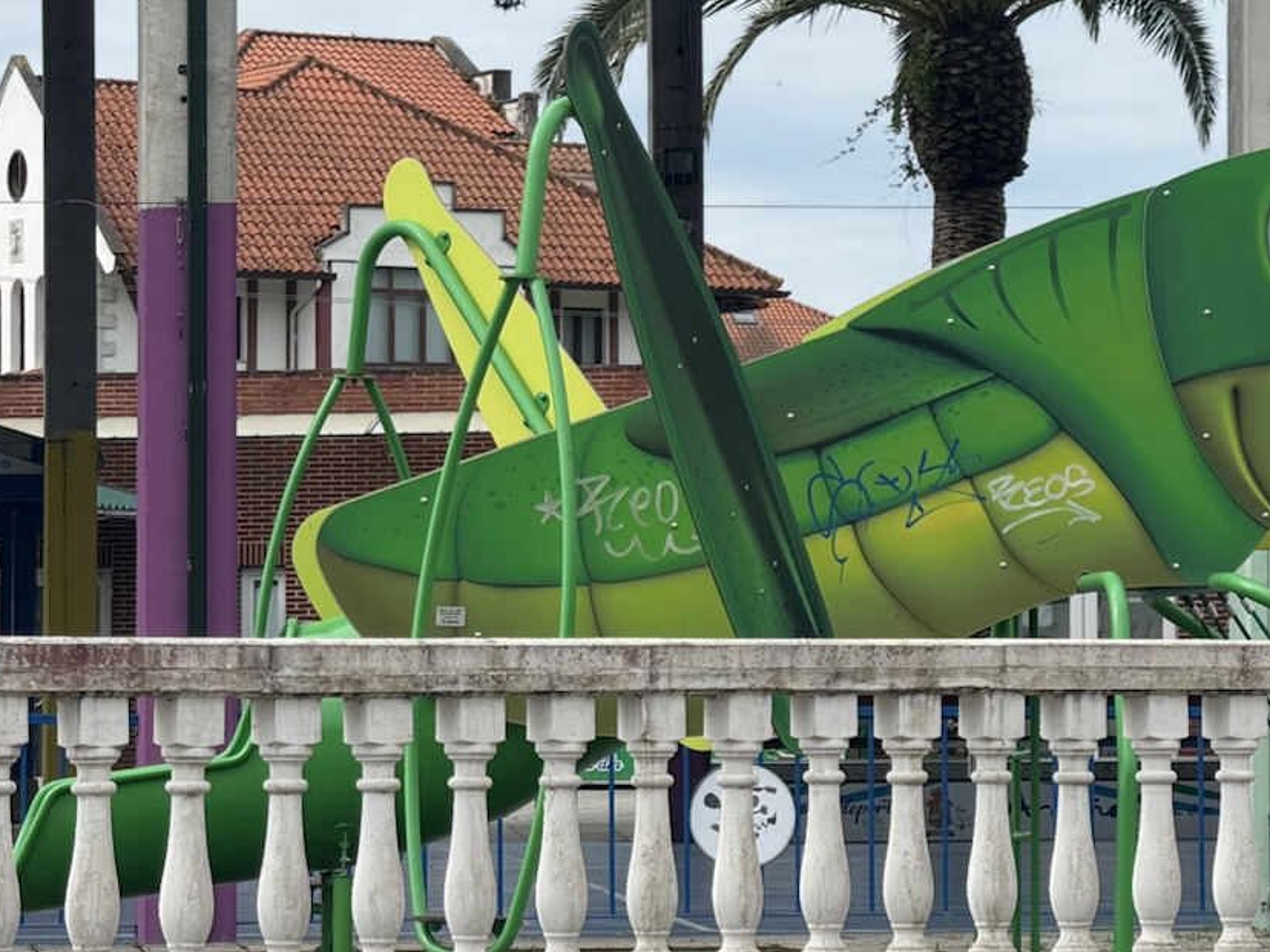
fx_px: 6384
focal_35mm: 174
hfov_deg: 11.3
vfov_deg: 8.5
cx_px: 850
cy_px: 469
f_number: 2.8
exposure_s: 1/1271
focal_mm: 15.66
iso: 50
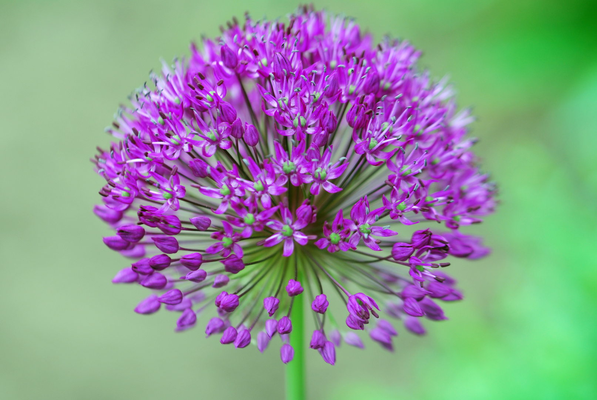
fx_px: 2615
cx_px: 298
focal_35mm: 158
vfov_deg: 8.7
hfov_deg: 13.0
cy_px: 200
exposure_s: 1/125
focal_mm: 105
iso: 200
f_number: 4.5
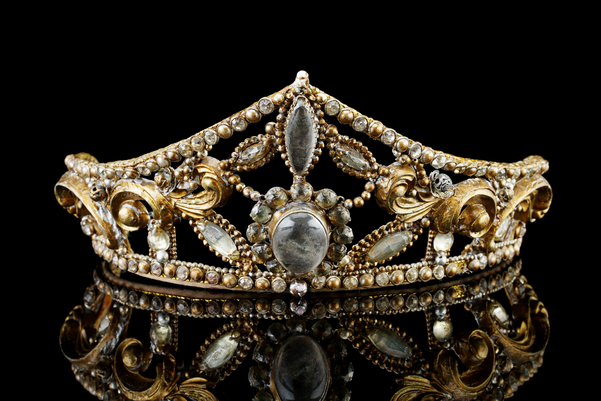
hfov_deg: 28.8
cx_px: 300
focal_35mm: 70
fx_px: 1169
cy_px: 200
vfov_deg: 19.5
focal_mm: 70
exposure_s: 1/125
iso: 200
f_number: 20
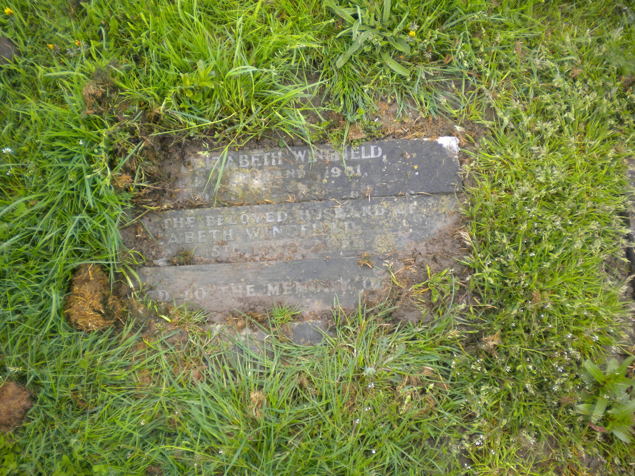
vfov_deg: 40.7
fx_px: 642
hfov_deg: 52.6
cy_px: 238
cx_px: 318
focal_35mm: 35
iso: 80
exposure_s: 1/78.8
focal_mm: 6.3
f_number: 3.1
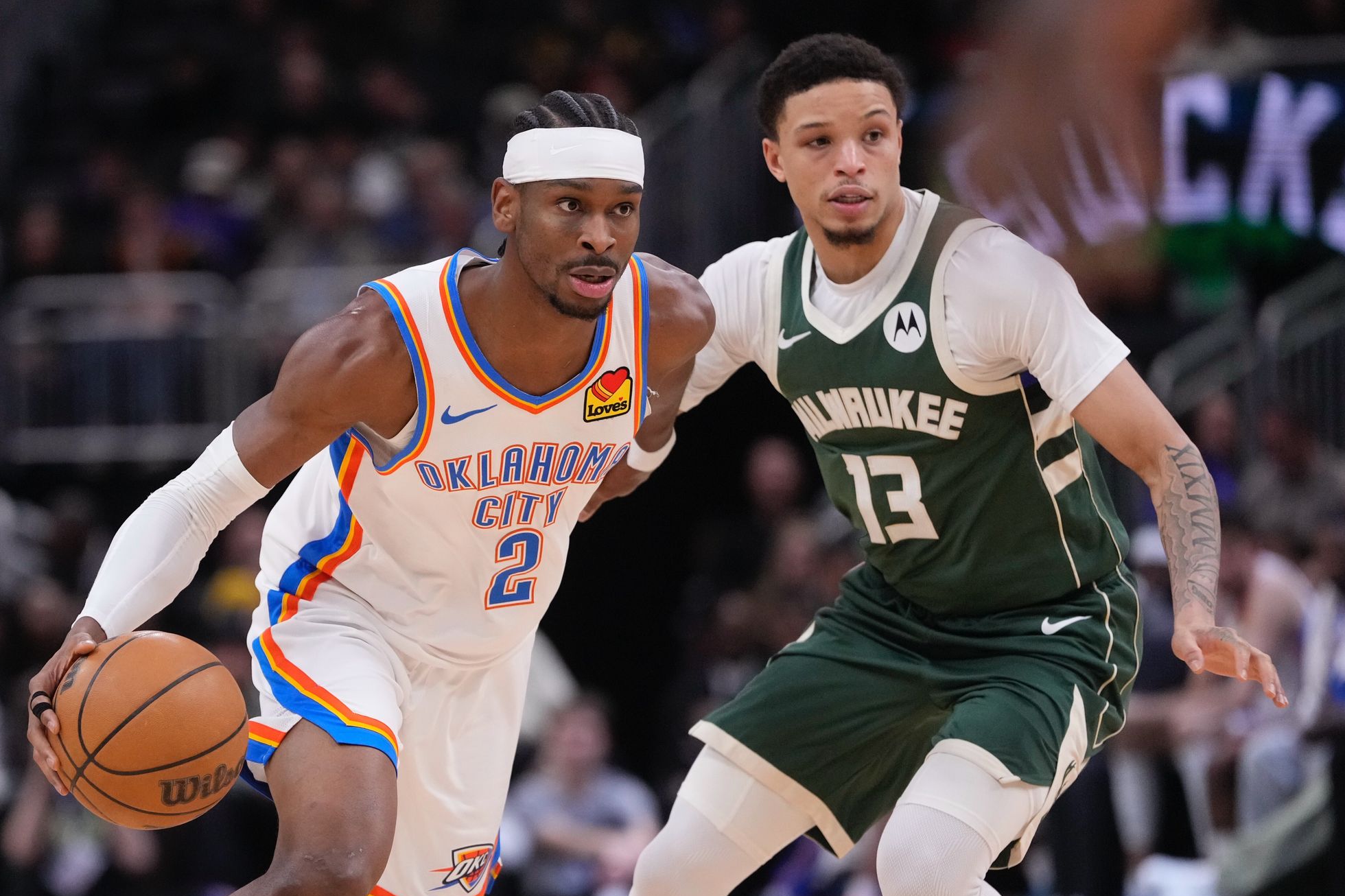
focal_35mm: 209
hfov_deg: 9.8
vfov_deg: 6.6
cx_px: 648
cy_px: 457
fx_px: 7807
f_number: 2.8
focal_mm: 200
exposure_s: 1/2000
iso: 3200
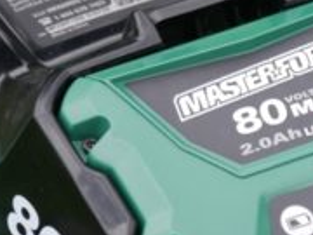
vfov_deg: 2.6
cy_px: 64
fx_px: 5091
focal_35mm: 563
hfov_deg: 3.5
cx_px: 273
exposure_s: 1/250
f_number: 5.4
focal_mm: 73
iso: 200
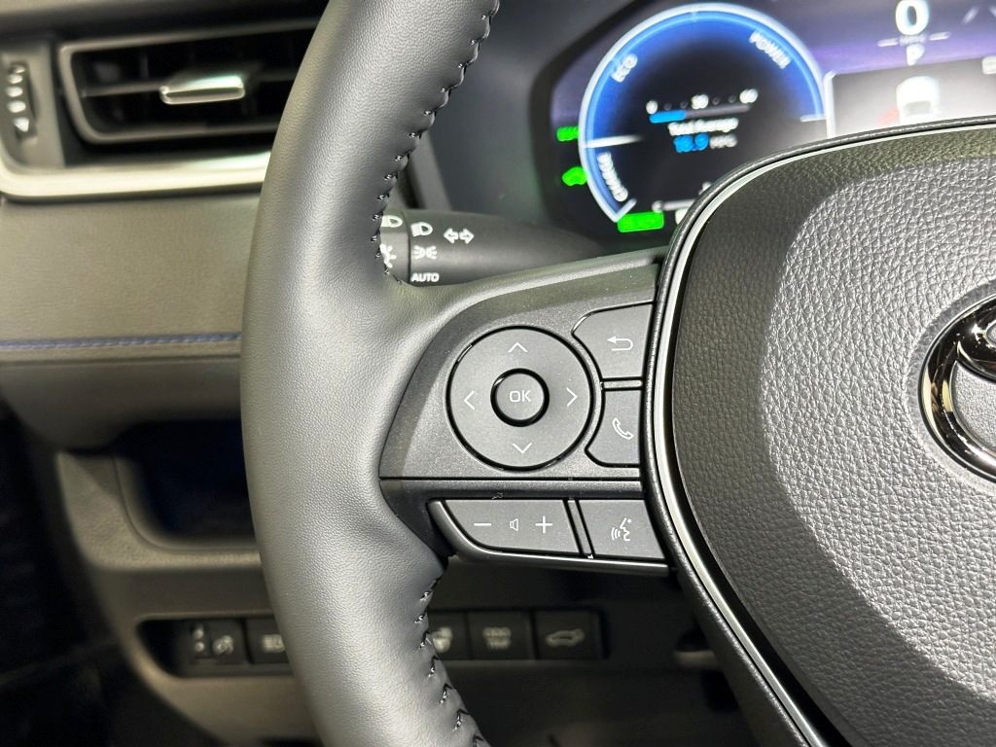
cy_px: 374
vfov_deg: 30.3
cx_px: 498
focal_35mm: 48
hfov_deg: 39.7
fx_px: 1381
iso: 500
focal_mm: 6.86
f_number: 1.78
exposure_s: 1/40
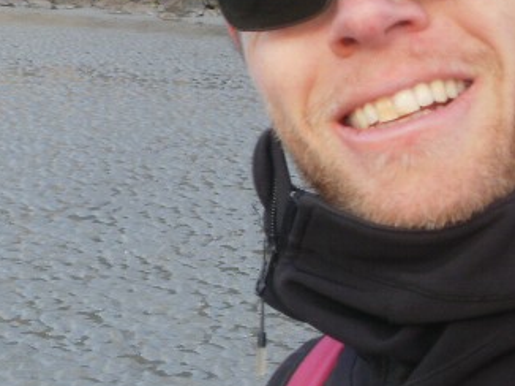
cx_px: 92
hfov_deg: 18.0
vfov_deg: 13.7
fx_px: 1606
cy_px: 147
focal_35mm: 108
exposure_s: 1/80
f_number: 6.3
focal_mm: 7.7
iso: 100
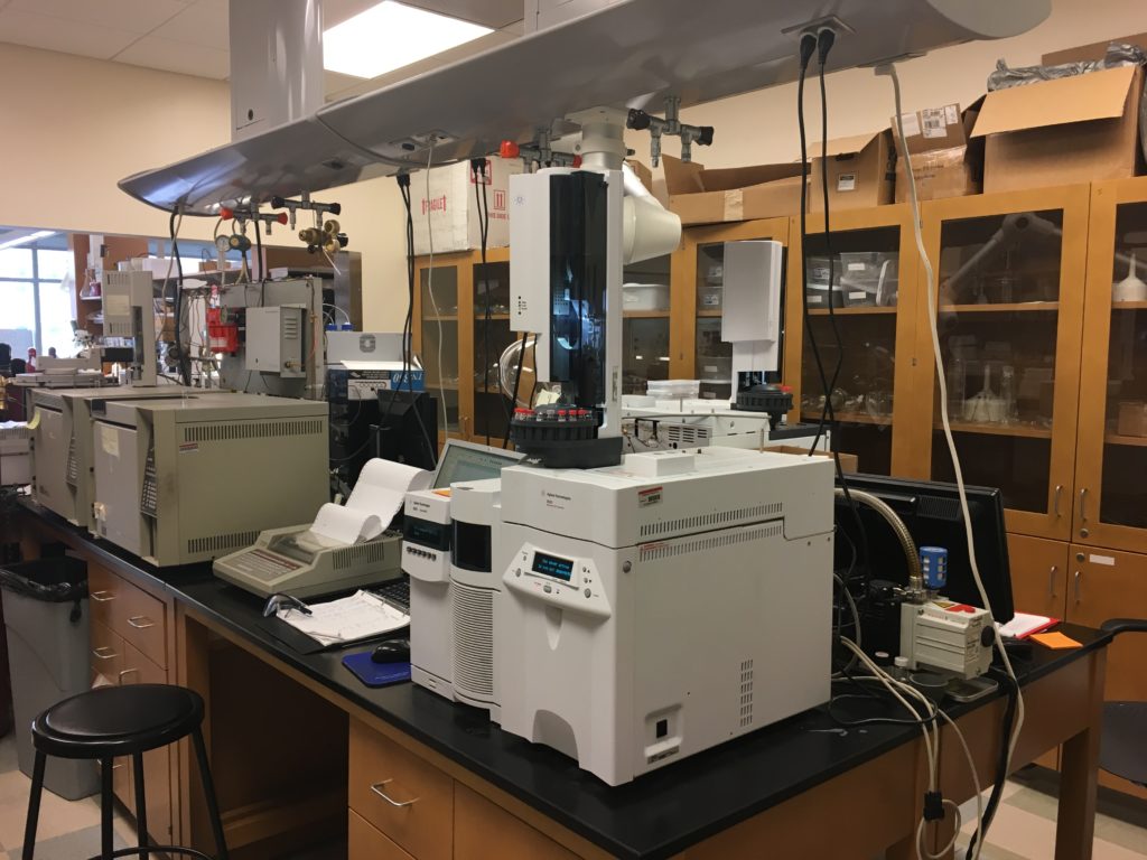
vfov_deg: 48.2
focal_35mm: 29
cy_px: 430
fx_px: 961
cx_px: 574
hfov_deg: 61.7
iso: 64
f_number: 2.2
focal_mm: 4.15
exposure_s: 1/30
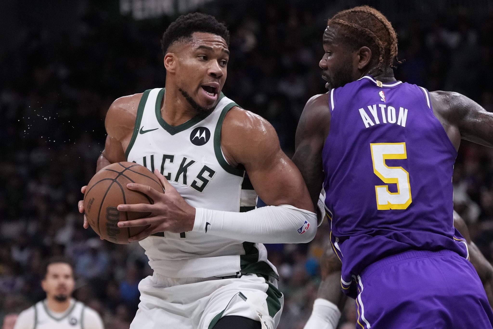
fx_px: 1329
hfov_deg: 21.0
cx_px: 246
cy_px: 164
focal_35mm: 97
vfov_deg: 14.1
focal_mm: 97
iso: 3200
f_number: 2.8
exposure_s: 1/2000
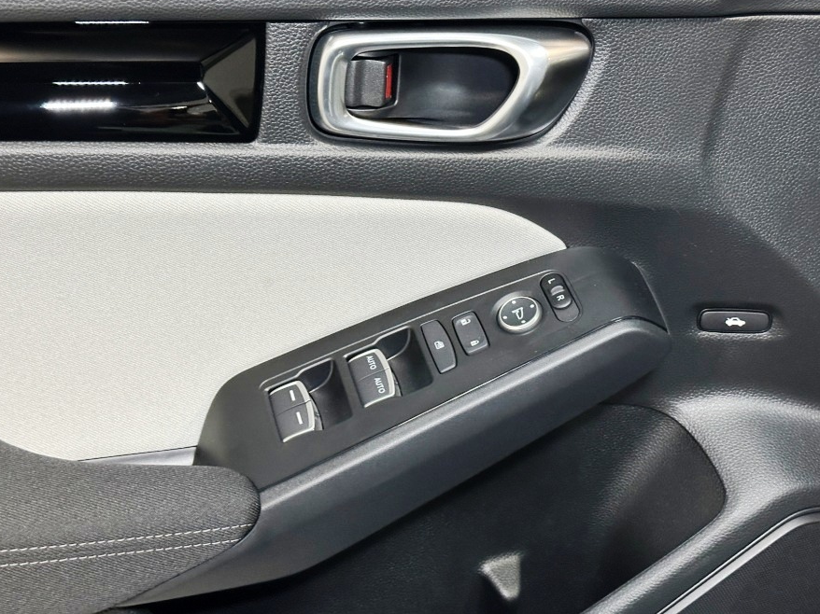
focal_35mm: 56
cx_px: 455
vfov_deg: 26.1
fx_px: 1326
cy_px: 272
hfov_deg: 34.3
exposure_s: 1/40
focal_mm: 6.86
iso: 500
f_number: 1.78
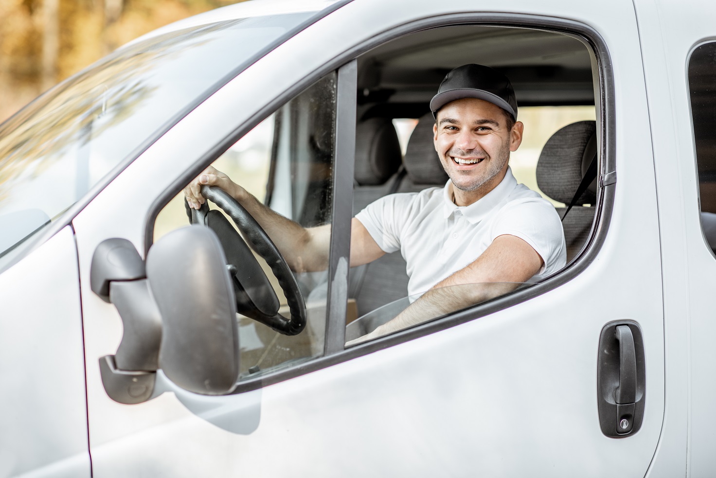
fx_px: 1691
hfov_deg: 23.9
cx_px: 358
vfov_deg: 16.1
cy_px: 239
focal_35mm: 85
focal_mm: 85
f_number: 2.2
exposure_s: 1/320
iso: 100
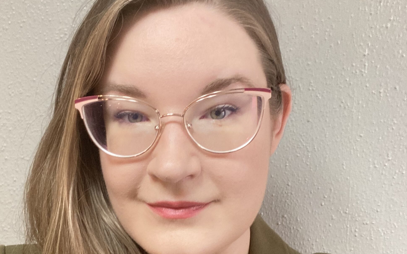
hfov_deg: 37.5
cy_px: 146
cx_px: 176
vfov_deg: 24.0
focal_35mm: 54
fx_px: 599
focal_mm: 2.87
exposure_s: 1/40
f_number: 2.2
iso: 250
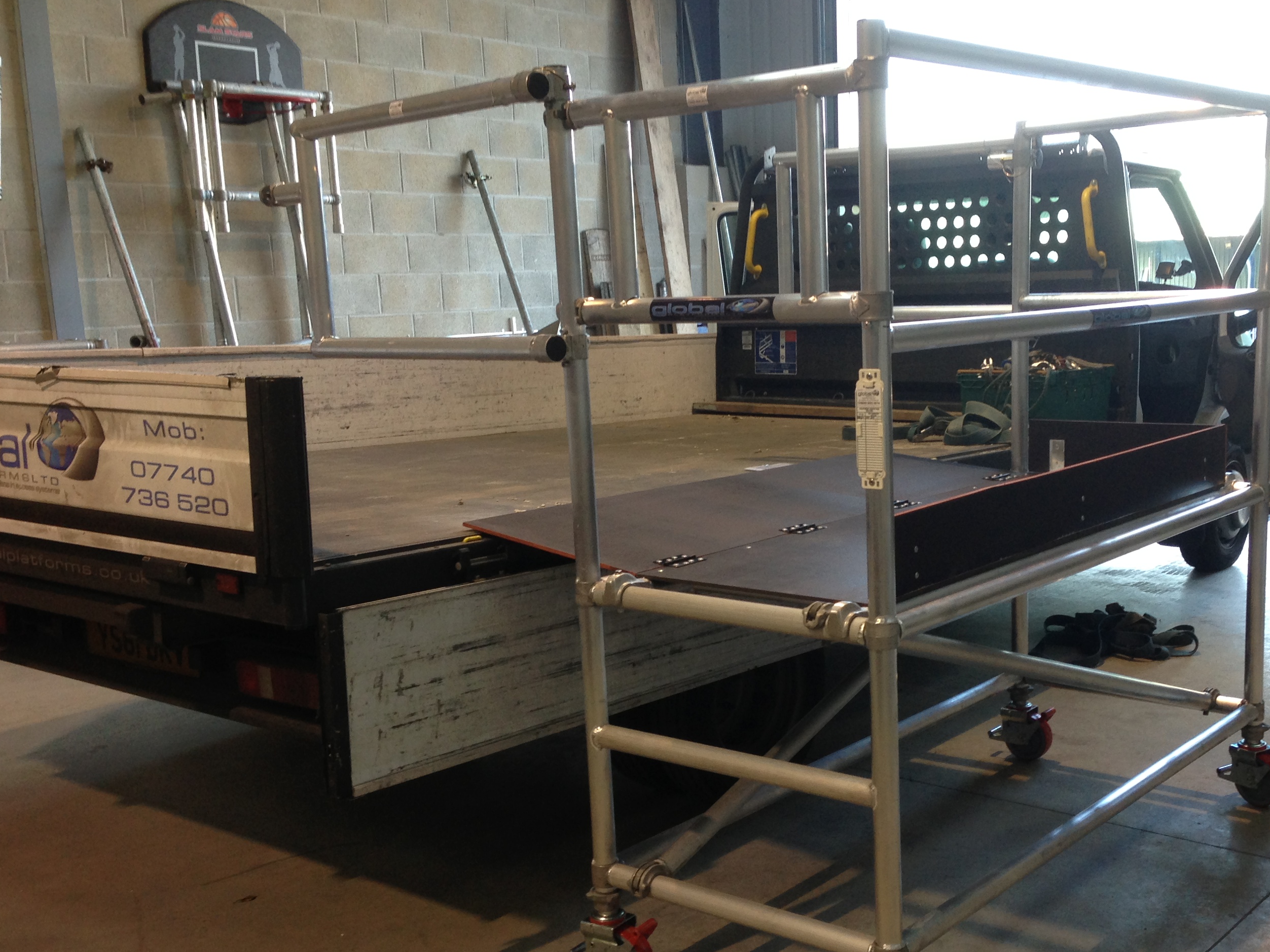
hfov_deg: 43.7
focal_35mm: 43
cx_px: 739
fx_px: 1578
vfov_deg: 33.5
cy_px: 575
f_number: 2.4
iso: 64
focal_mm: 4.13
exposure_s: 1/40
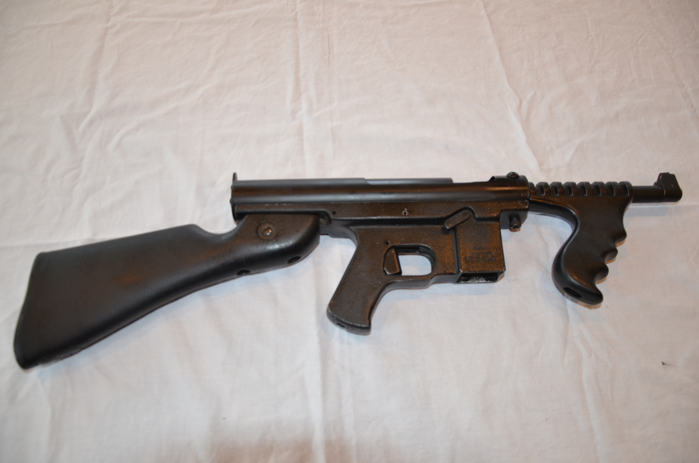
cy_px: 232
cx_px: 350
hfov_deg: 67.5
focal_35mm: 27
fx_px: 523
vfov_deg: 47.7
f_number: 3.5
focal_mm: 18
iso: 560
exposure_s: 1/60
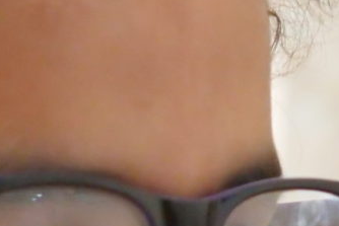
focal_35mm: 436
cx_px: 163
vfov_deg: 3.1
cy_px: 482
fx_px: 4107
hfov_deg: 4.7
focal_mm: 35
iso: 3200
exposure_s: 1/80
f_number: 2.8
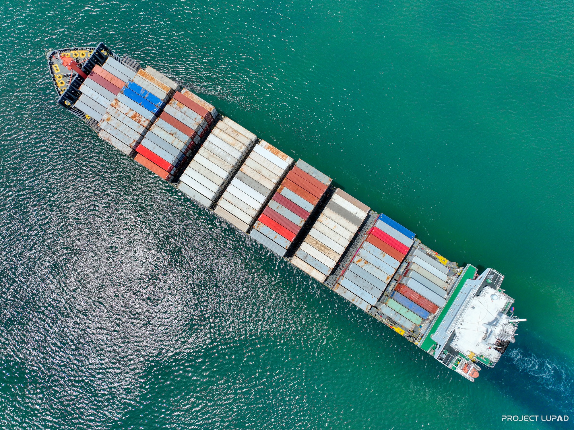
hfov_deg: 71.6
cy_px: 215
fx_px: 398
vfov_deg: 56.8
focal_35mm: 24
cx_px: 287
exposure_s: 1/3200
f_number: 2.8
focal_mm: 12.29
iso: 200
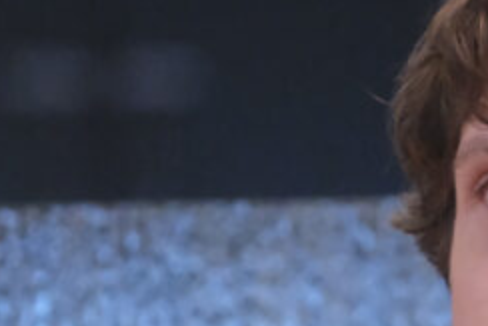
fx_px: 10186
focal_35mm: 751
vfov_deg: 1.8
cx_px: 696
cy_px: 343
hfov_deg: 2.7
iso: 12800
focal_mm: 119.2
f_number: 2.8
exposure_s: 1/200
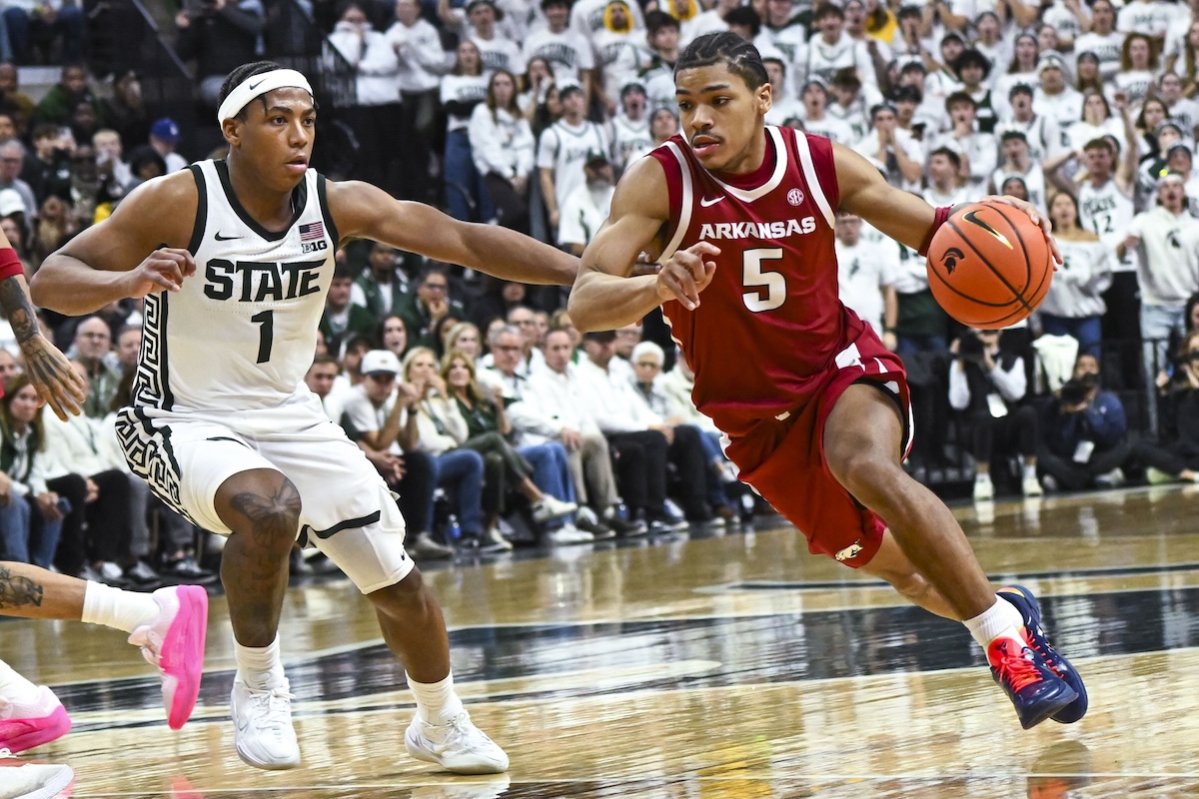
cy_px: 400
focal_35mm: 105
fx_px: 3497
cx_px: 600
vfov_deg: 13.0
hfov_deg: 19.5
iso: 2500
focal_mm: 70
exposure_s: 1/1250
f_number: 2.8
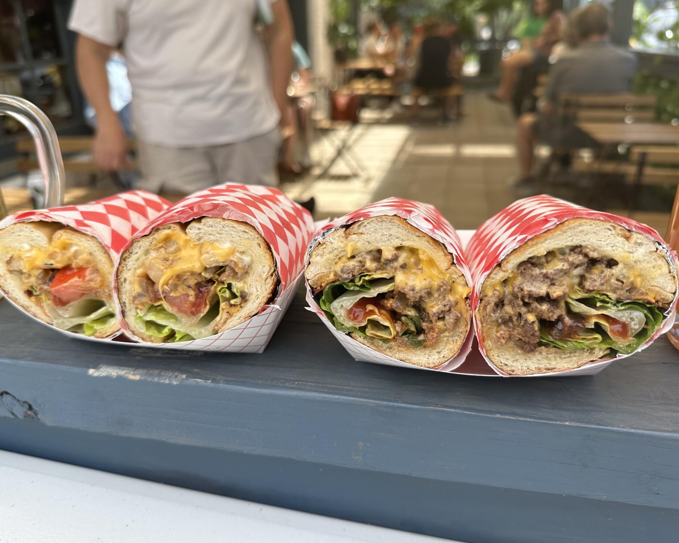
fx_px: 522
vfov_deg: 54.9
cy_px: 274
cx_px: 325
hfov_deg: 66.0
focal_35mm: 26
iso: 80
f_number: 1.78
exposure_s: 1/1613
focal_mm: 6.86
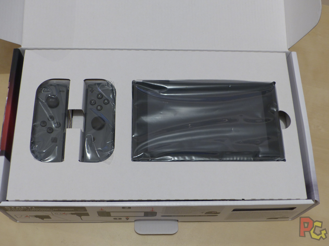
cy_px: 123
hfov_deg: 42.1
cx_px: 164
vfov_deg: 32.2
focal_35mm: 45
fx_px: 428
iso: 125
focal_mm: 8.1
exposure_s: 1/8
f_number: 2.8
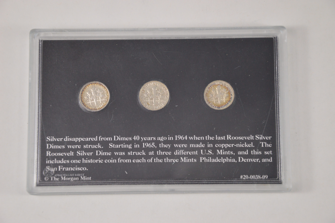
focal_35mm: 105
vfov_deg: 13.0
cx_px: 168
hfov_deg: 19.5
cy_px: 112
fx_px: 976
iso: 800
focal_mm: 70
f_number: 6.3
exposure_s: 1/160
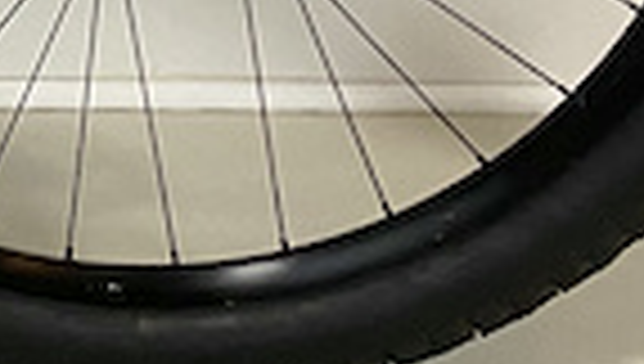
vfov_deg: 7.2
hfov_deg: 11.4
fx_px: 2703
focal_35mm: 158
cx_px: -887
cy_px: -562
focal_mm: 4.25
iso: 160
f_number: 1.8
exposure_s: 1/60
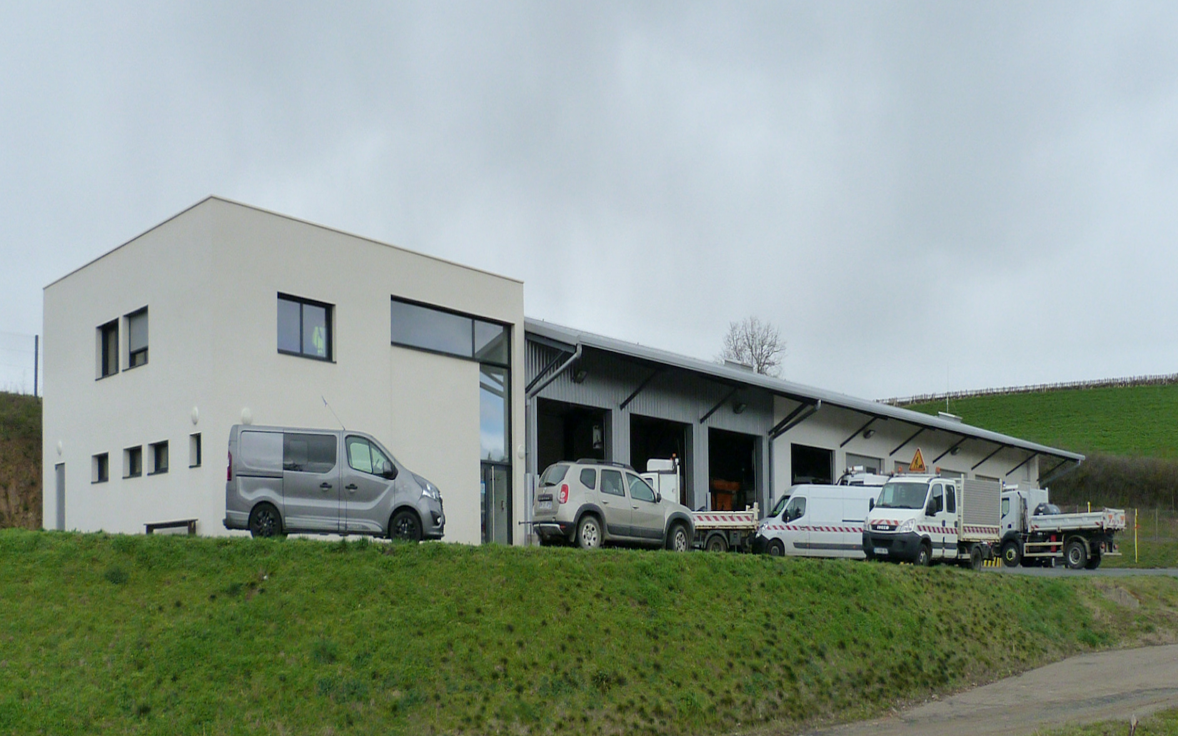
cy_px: 327
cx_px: 587
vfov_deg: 46.0
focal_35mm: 27
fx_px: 867
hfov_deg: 68.4
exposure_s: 1/200
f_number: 4
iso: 125
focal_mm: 4.5
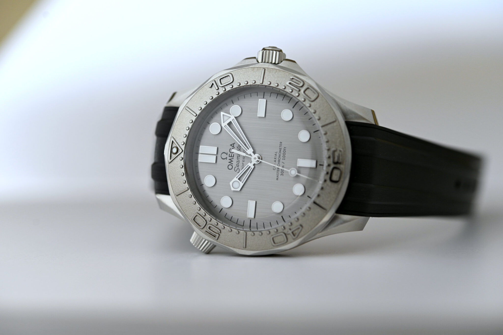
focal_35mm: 60
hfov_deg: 33.4
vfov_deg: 22.6
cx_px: 252
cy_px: 168
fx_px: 838
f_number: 5.6
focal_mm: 60
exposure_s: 1/25
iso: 400
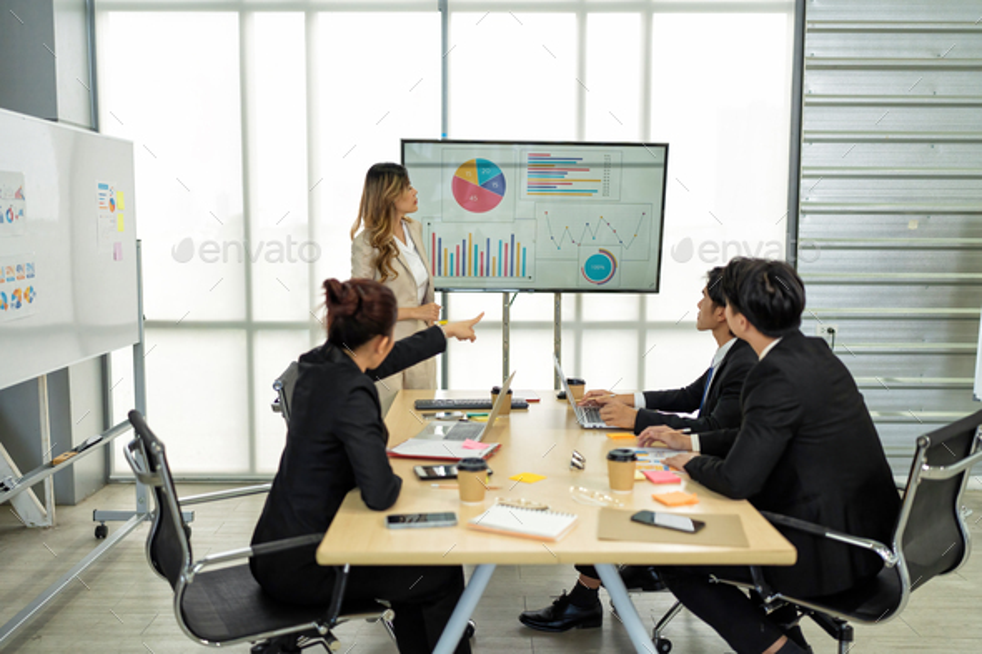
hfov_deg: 54.4
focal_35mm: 35
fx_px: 954
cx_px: 491
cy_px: 327
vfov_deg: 37.8
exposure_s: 1/3200
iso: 1000
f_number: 1.4
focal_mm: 35
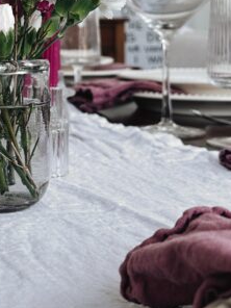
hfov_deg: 17.1
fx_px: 739
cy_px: 27
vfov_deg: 22.9
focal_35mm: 83
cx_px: -32
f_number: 1.78
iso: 100
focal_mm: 6.86
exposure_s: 1/121
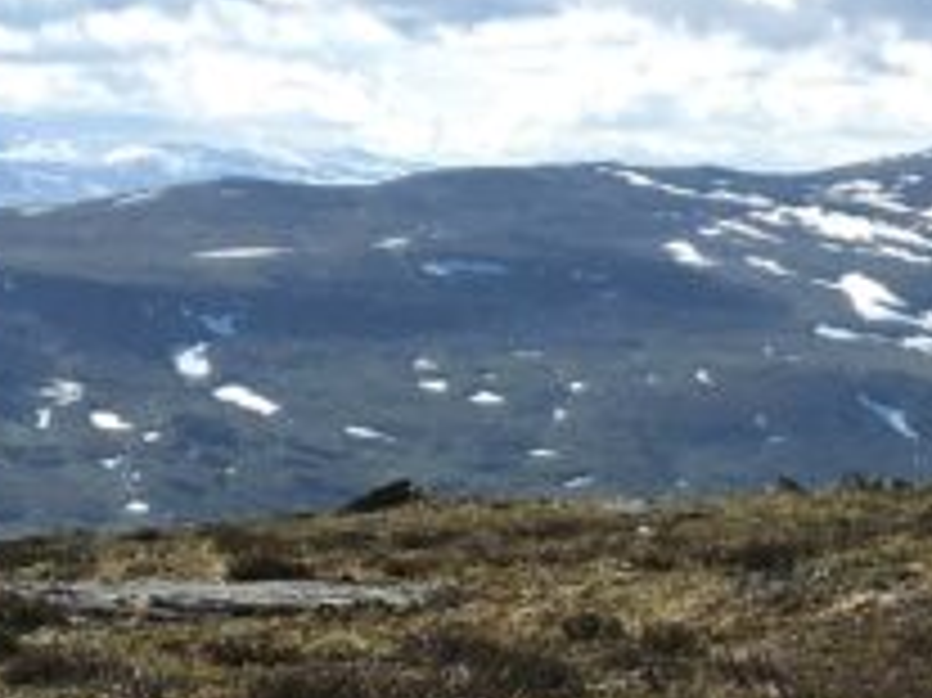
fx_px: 3767
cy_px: 1009
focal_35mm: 140
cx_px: 1535
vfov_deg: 10.3
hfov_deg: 13.1
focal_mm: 4.15
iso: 25
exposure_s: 1/2959
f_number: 2.2
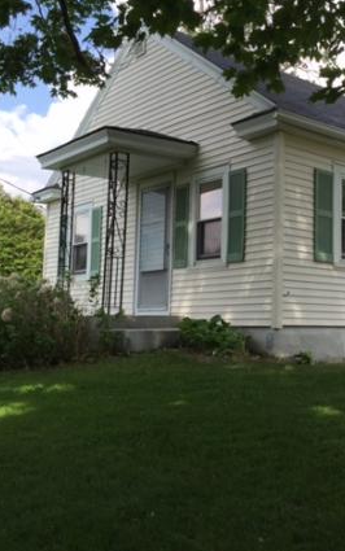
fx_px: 631
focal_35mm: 42
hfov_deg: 29.0
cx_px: 329
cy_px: 272
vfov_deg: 47.2
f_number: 2.2
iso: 32
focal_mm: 4.15
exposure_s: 1/1068
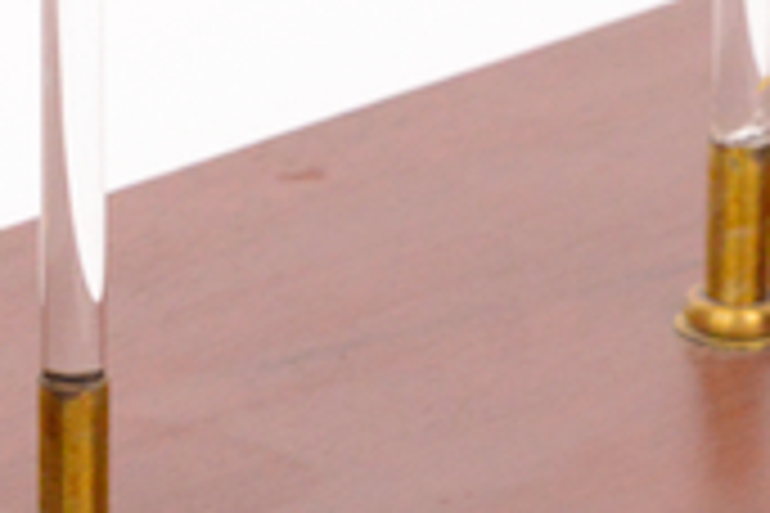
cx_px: 45
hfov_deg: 4.5
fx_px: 9774
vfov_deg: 3.0
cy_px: -225
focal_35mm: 457
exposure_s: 1/125
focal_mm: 60
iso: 2500
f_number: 8
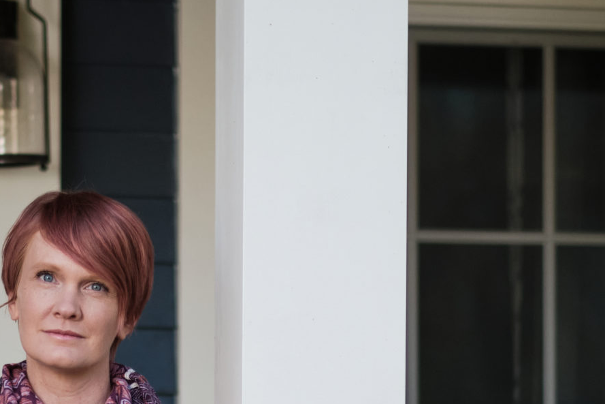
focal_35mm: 242
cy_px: 487
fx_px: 4067
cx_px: 312
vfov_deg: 5.7
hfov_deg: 8.5
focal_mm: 56
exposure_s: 1/8000
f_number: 1.4
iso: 400
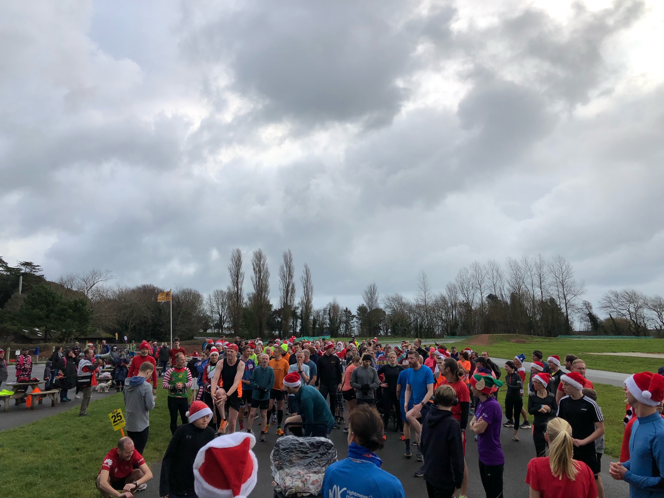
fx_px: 537
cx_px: 332
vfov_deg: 49.7
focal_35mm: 28
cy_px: 249
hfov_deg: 63.4
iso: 20
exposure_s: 1/173
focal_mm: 3.99
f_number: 1.8
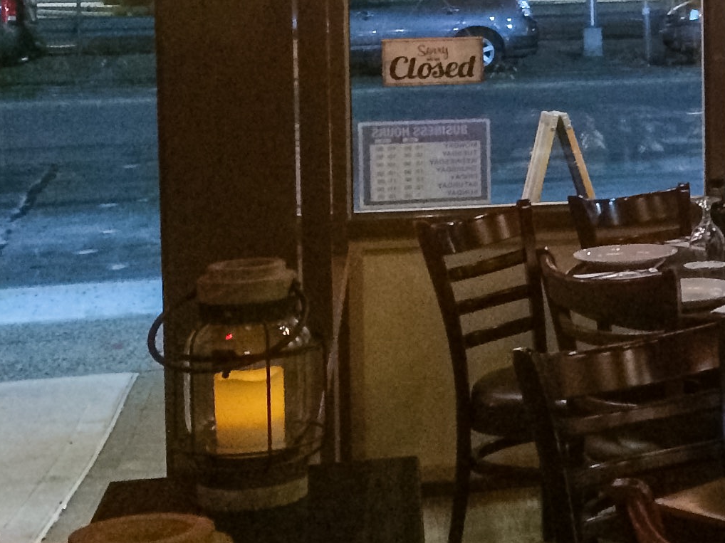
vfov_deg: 15.7
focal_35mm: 93
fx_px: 1947
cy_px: 73
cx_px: 1142
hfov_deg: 18.3
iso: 400
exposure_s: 1/15
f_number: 2.2
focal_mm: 4.15
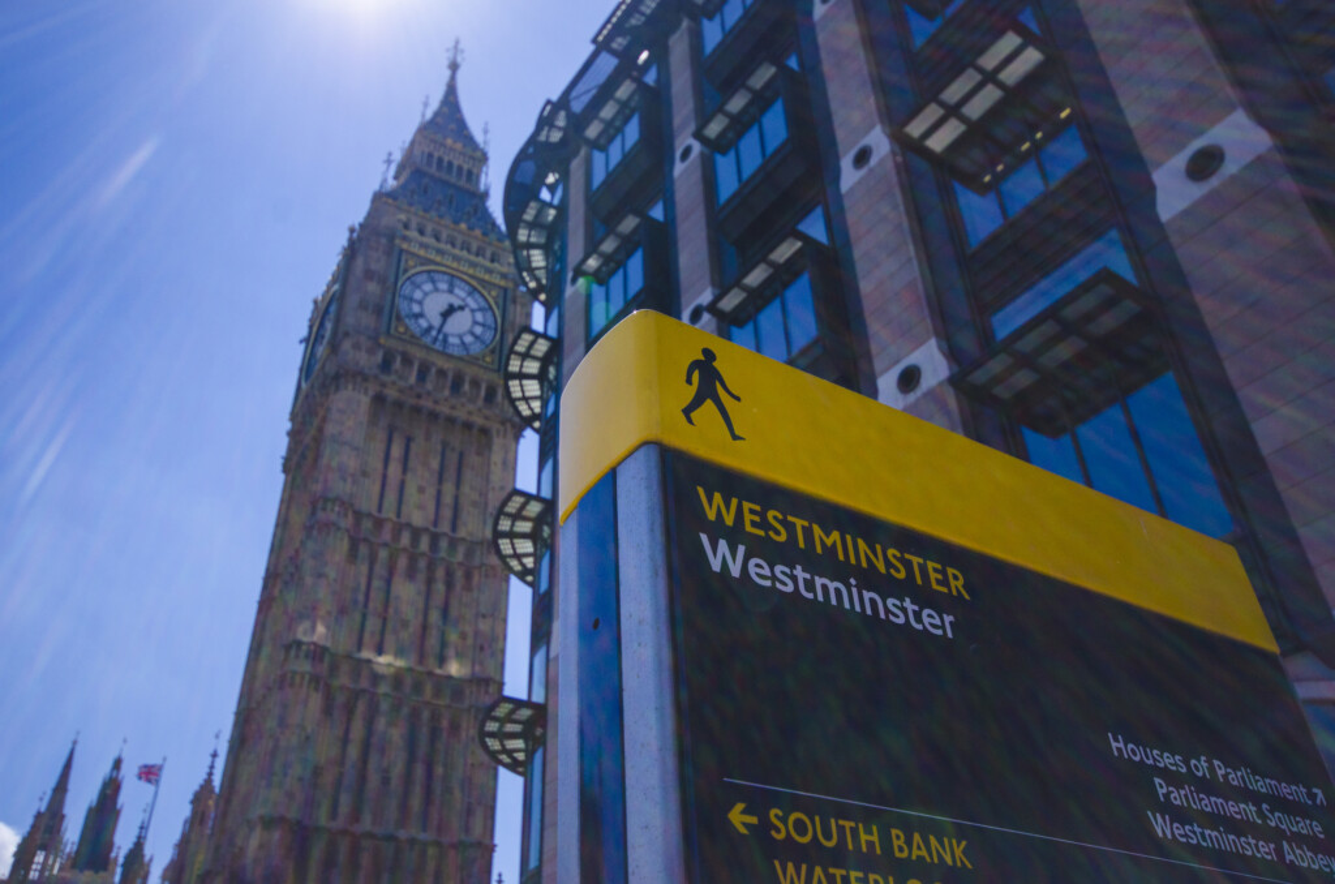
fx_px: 1110
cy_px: 442
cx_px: 668
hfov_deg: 62.0
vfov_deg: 43.4
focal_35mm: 30
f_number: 5.6
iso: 100
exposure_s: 1/2500
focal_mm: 20
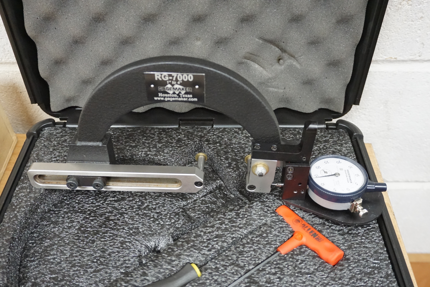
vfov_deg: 38.4
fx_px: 412
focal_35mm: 34
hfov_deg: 55.1
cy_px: 144
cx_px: 215
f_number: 4
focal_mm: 23
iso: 3200
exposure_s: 1/125
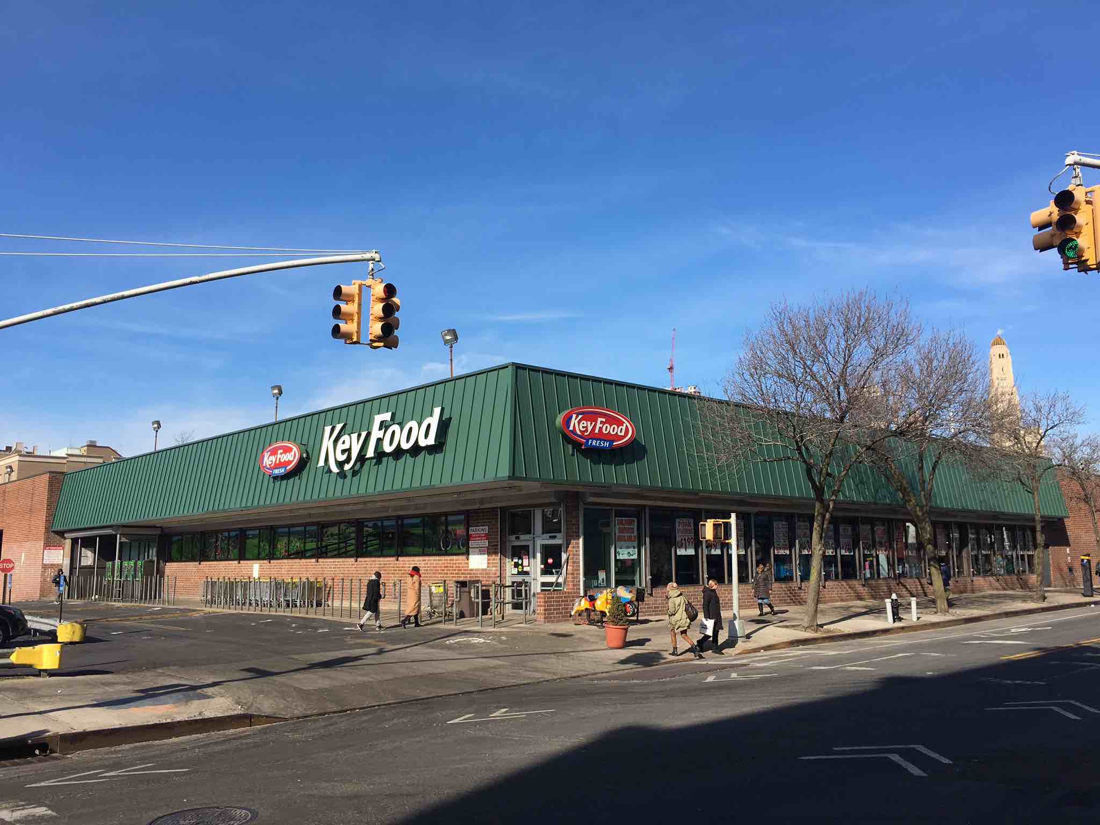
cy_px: 412
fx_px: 922
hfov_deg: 61.7
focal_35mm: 29
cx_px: 550
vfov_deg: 48.2
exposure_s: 1/1451
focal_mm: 4.15
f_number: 2.2
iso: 25
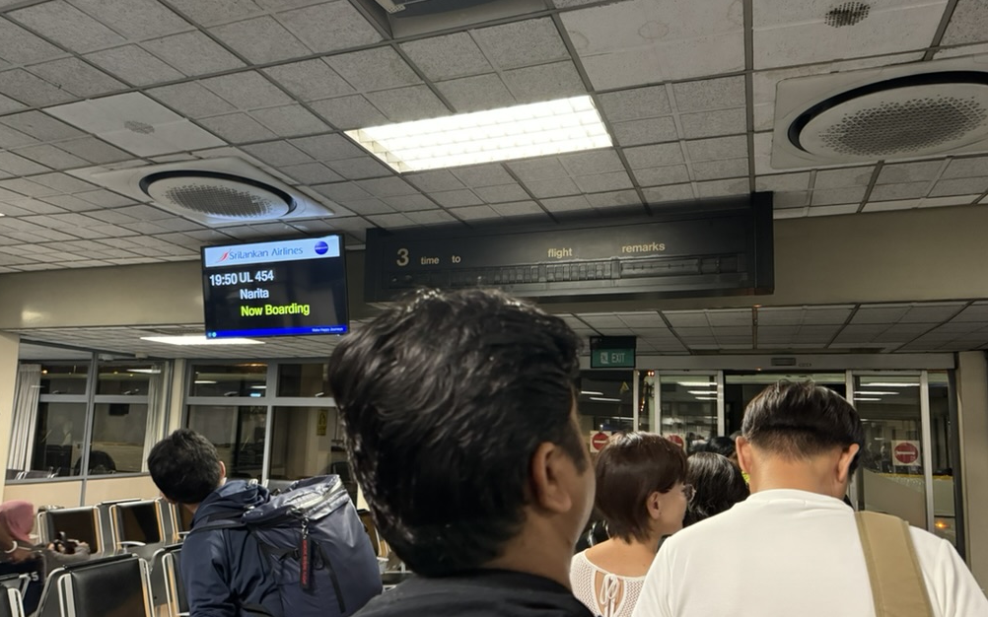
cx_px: 484
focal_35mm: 26
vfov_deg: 47.5
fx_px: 700
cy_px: 335
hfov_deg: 70.4
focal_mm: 6.76
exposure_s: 1/50
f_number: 1.78
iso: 640
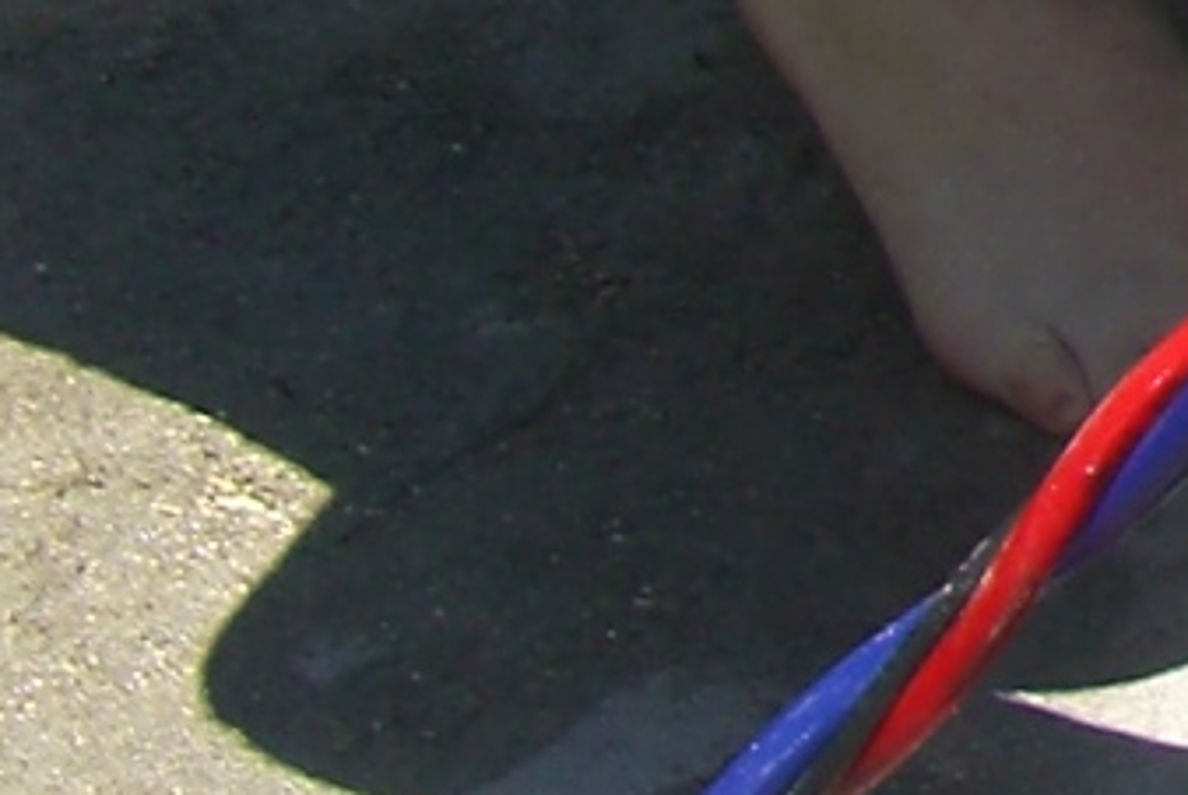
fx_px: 9875
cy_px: -985
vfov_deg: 4.5
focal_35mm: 299
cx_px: 3863
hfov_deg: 6.2
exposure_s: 1/200
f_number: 5.6
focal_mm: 7.9
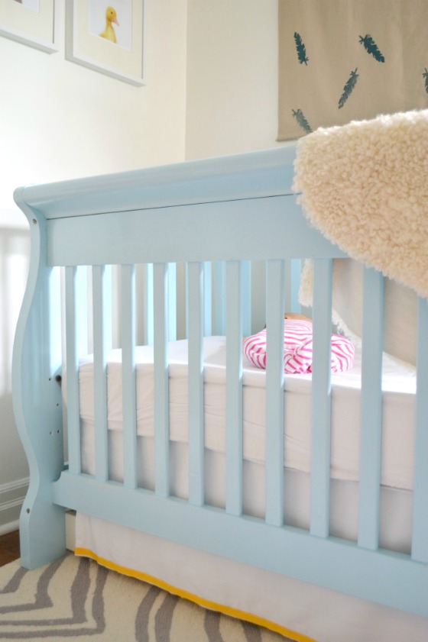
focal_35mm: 33
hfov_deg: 39.9
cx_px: 214
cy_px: 321
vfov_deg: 57.2
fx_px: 589
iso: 400
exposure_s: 1/25
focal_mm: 22
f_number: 4
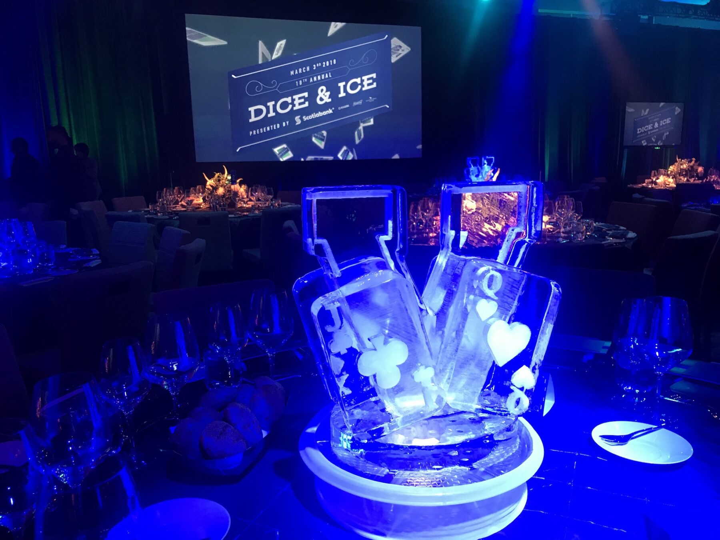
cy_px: 270
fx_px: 582
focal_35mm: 28
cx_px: 360
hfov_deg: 63.4
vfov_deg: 49.7
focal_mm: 3.99
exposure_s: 1/28
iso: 40
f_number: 1.8
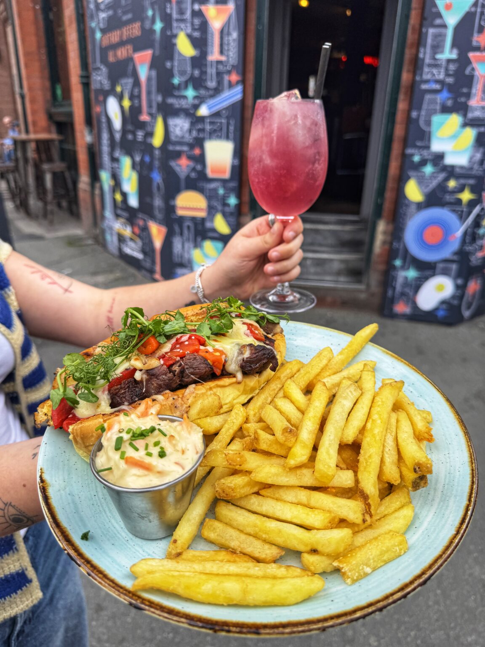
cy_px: 324
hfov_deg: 56.8
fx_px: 448
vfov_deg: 71.6
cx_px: 242
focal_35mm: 24
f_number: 1.78
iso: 80
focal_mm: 6.76
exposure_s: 1/1395
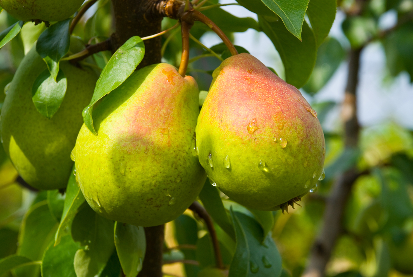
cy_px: 138
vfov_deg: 10.8
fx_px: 1465
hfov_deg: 16.1
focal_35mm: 128
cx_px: 206
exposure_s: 1/250
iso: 200
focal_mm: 85
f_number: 10
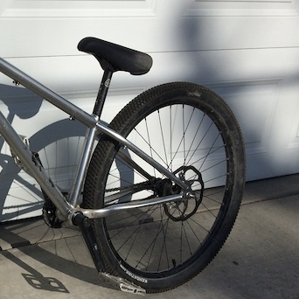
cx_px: -17
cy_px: 163
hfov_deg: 26.7
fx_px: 586
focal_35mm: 60
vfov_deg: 28.6
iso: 40
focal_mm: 4.15
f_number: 2.2
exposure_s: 1/5128
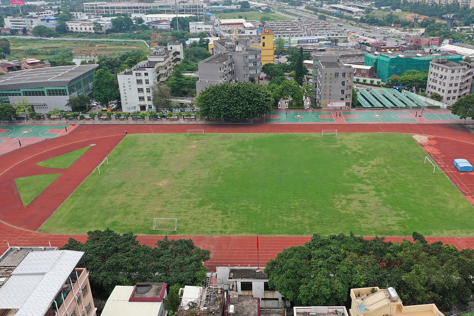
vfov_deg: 39.9
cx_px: 257
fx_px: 435
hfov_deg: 57.1
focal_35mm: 33
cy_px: 182
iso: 100
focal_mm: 10.26
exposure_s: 1/120
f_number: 4.5
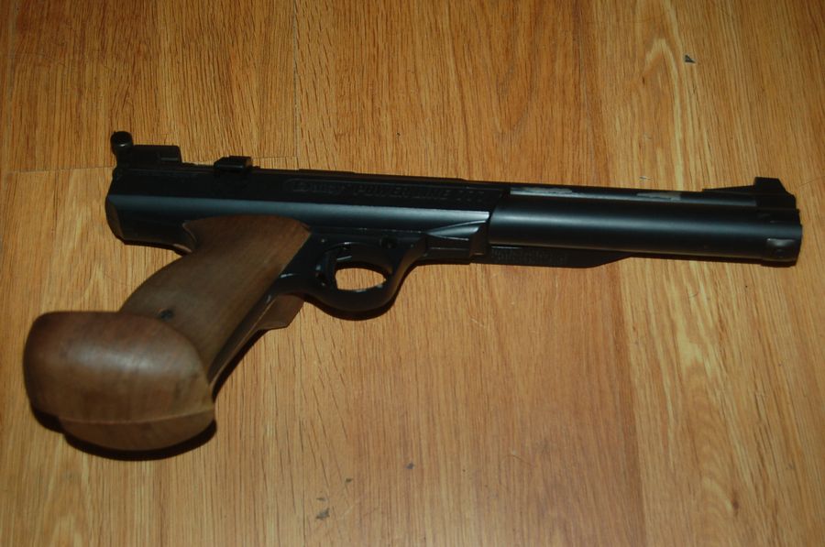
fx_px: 1304
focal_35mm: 57
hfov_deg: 35.1
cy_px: 274
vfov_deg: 23.7
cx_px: 412
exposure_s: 1/60
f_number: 4.8
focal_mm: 38
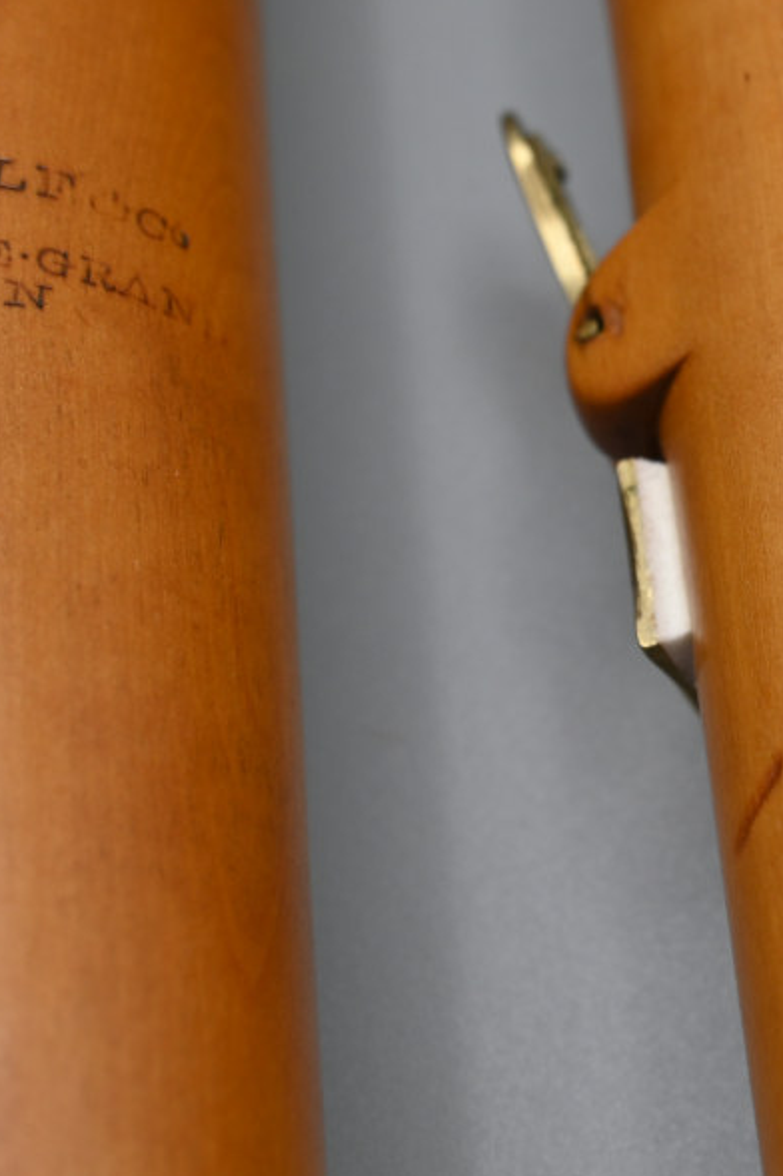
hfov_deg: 15.5
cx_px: 1214
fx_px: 2622
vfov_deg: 25.3
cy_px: 669
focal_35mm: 80
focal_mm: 21
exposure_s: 1/100
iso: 125
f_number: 5.6
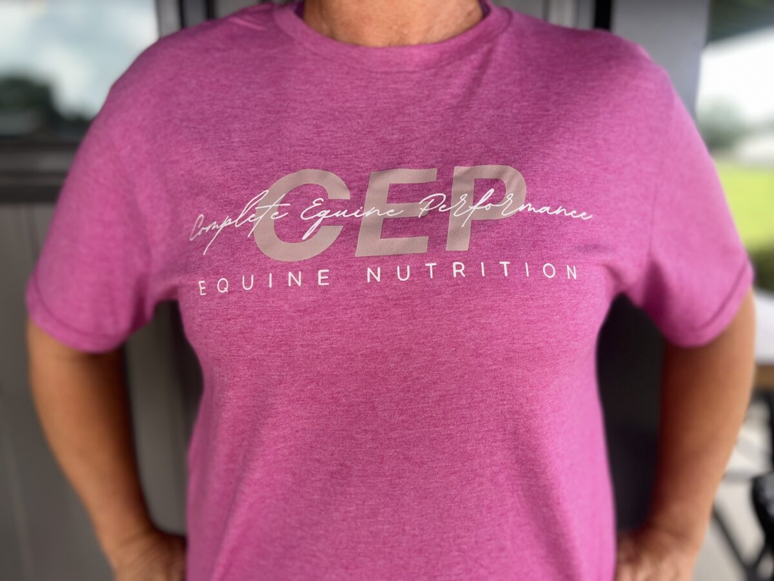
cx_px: 387
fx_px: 581
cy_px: 290
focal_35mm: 26
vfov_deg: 53.1
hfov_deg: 67.3
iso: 32
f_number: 1.5
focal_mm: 5.7
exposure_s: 1/533
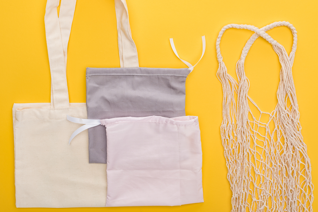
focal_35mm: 50
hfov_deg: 39.6
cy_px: 106
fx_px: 442
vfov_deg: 27.0
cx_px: 159
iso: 160
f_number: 9
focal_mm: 50
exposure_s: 1/160
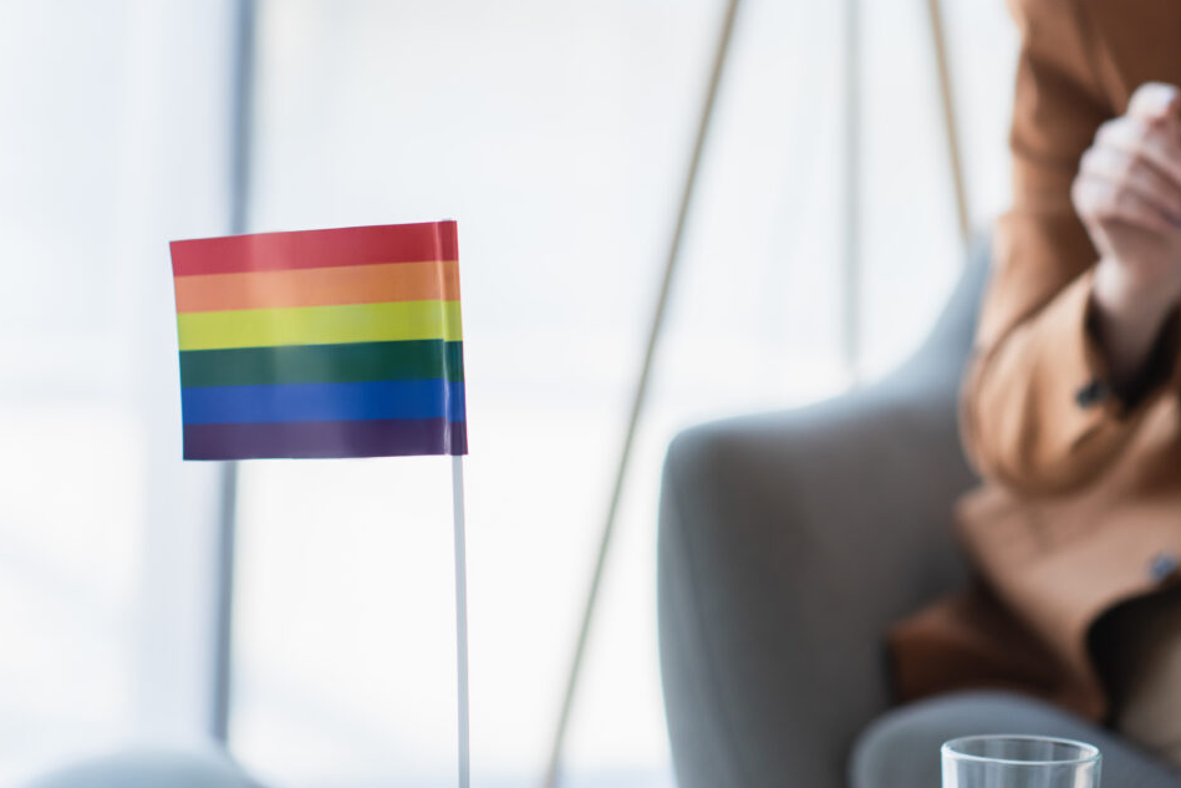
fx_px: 4232
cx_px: 829
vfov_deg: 10.6
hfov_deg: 15.8
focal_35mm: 129
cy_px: 284
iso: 500
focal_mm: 85
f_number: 2.8
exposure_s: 1/200
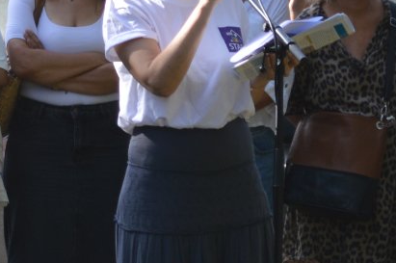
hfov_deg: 5.1
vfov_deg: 3.4
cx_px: -299
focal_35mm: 401
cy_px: 0
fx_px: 4410
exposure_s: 1/125
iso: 100
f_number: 5.6
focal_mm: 55
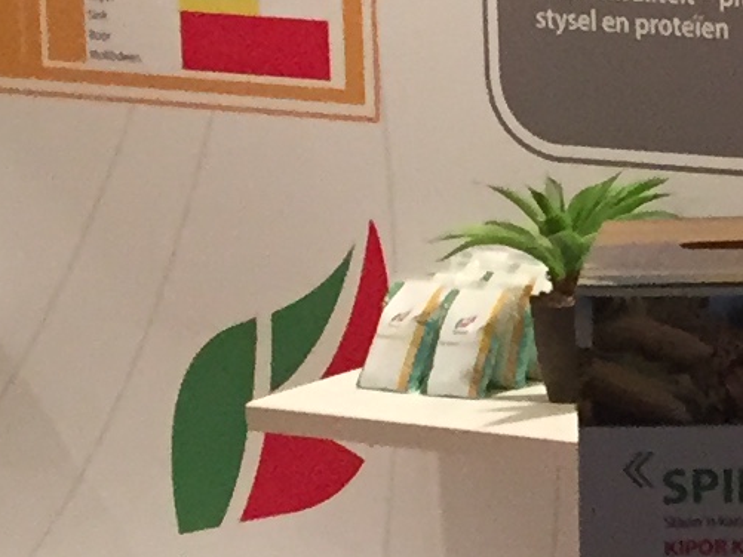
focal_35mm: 189
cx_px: 1790
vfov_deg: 7.8
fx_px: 4058
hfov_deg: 9.3
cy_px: 50
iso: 64
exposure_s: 1/30
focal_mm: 4.15
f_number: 2.2
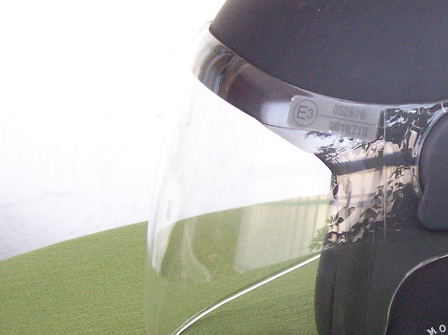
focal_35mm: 70
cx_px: 406
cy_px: 183
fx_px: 905
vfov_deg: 21.0
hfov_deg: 26.8
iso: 140
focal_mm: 6
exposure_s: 1/67.3
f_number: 2.7
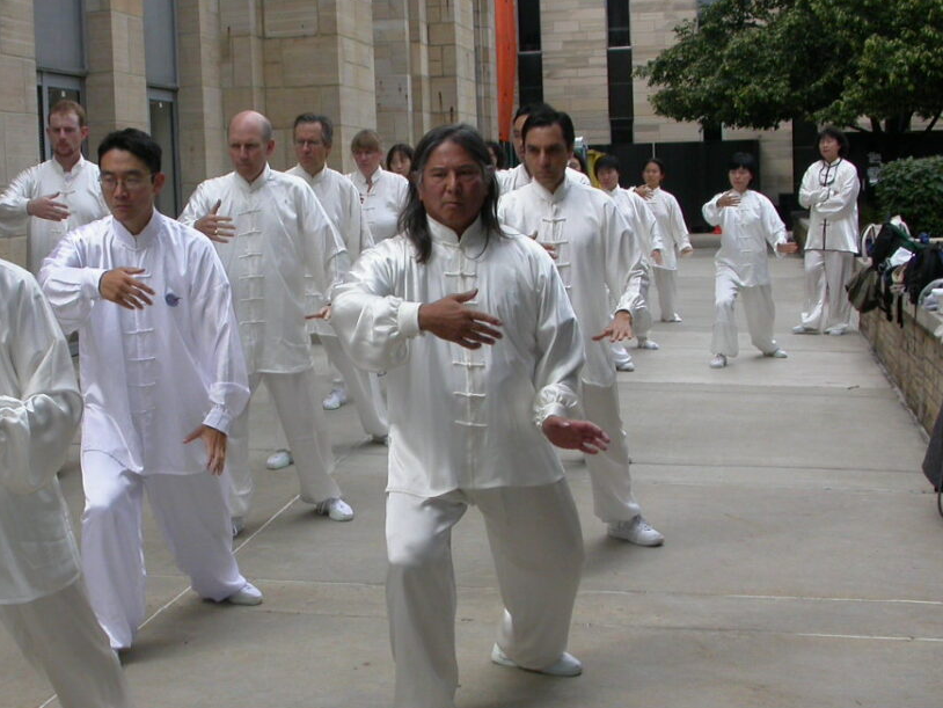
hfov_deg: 34.1
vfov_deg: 26.1
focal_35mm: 56
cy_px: 375
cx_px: 322
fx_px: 1526
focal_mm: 7.85
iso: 100
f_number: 6
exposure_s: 1/205
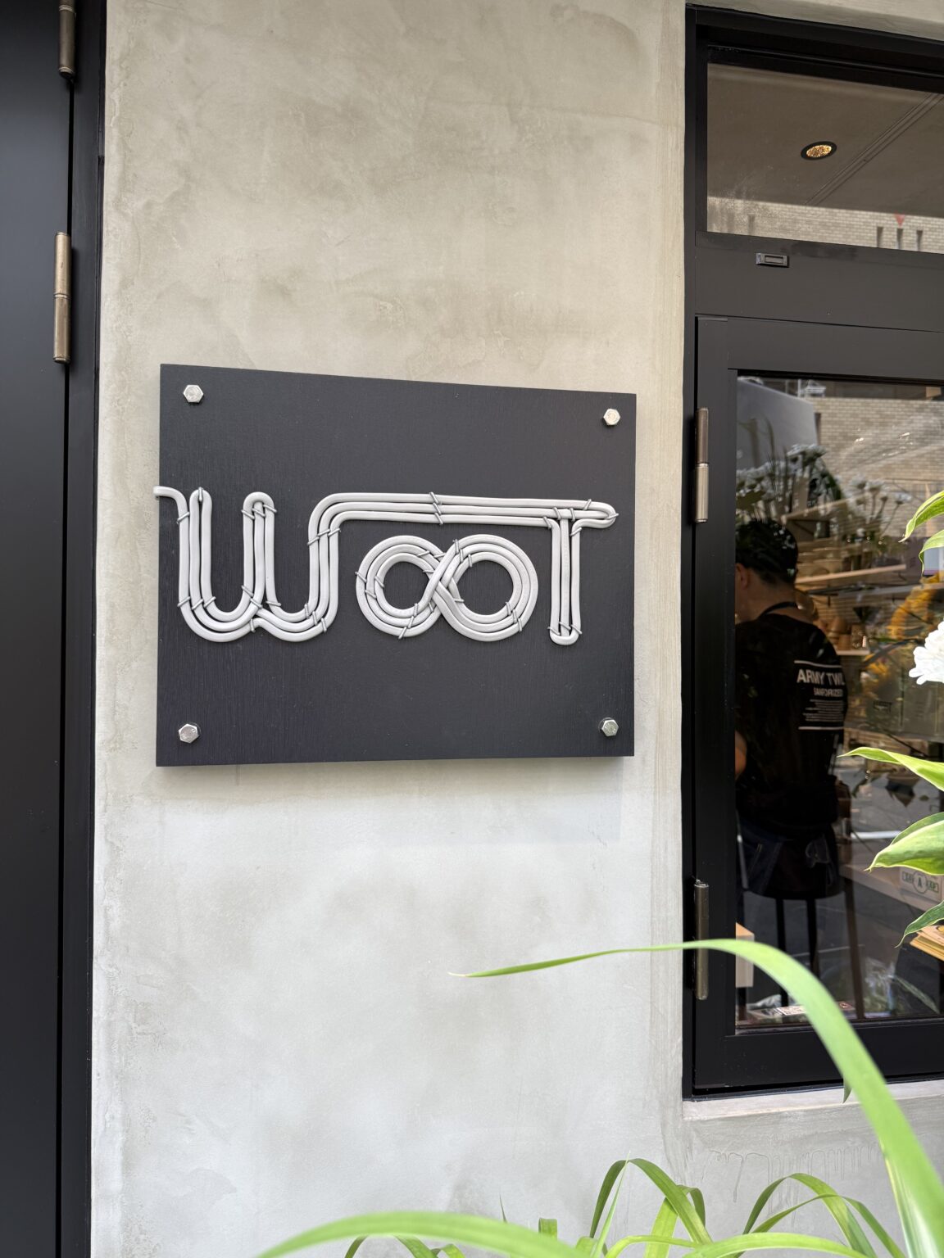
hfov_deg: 56.8
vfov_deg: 71.6
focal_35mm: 24
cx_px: 472
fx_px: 873
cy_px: 629
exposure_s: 1/121
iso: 100
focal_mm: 6.76
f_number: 1.78
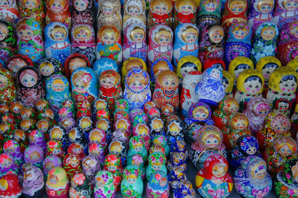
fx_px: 372
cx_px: 149
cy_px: 99
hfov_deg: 43.6
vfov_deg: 29.8
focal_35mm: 45
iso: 200
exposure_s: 1/80
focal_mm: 30
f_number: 4.5
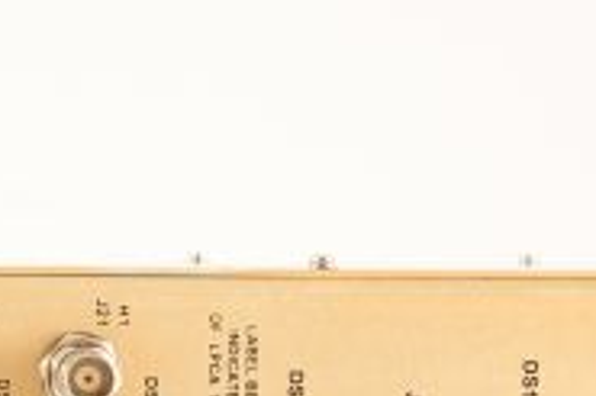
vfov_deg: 8.4
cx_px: -139
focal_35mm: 162
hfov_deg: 12.4
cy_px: 481
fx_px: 2680
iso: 1600
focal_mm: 50
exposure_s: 1/125
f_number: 11
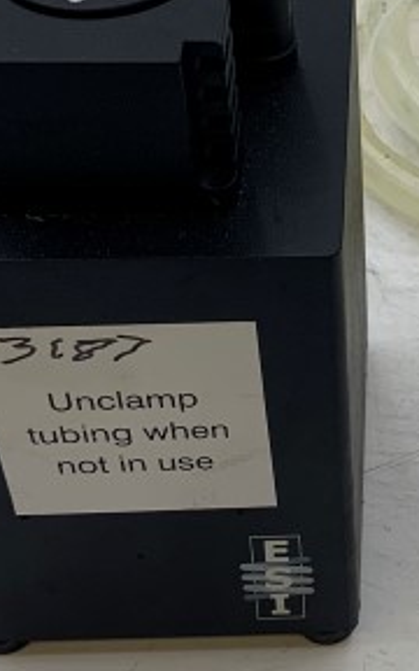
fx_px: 1681
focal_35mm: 92
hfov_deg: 13.7
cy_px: 186
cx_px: 547
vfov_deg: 22.4
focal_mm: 4.25
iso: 32
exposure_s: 1/122
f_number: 1.8
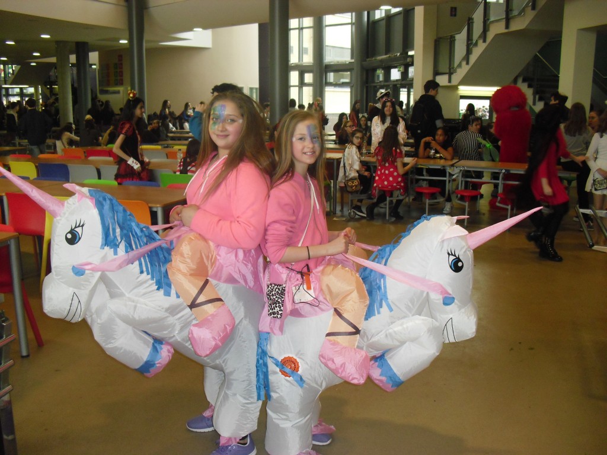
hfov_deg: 51.4
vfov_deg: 39.7
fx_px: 631
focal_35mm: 36
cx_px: 304
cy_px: 228
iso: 200
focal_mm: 6.3
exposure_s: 1/60
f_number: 3.1
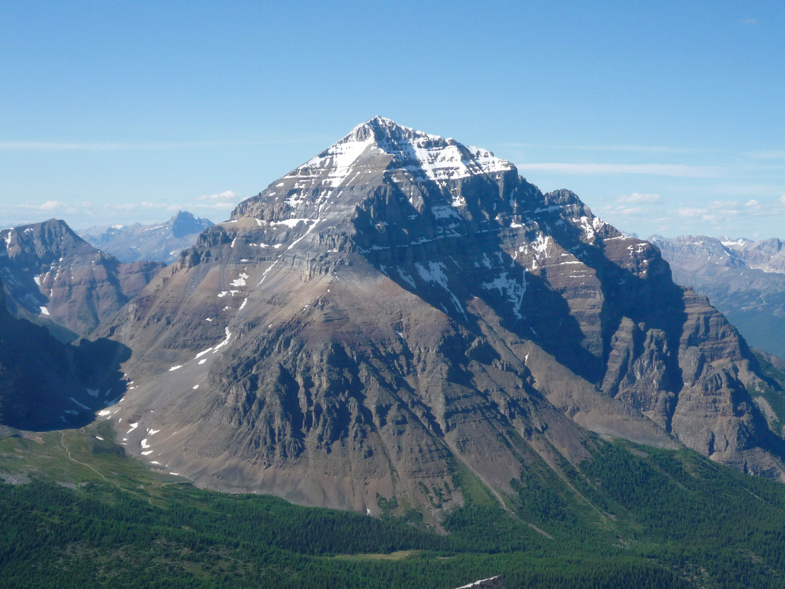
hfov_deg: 31.7
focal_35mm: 61
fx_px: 1383
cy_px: 294
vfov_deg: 24.0
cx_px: 392
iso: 100
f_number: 5.6
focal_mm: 10
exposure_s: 1/400
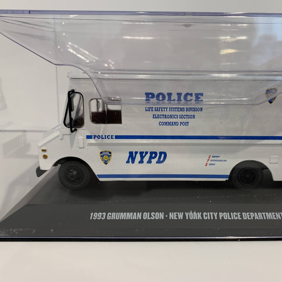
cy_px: 133
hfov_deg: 49.1
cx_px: 181
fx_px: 304
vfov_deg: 49.7
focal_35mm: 33
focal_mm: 4.25
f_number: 1.8
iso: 80
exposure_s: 1/60
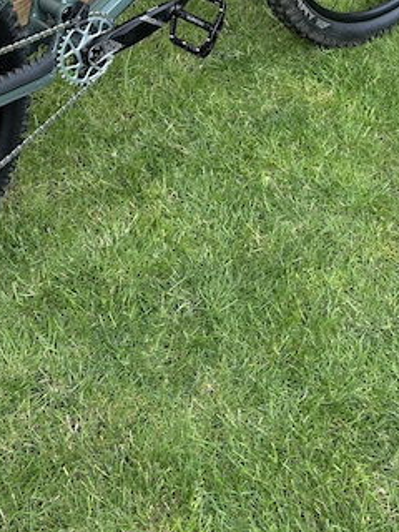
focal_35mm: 65
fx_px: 999
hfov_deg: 22.2
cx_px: 55
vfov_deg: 27.8
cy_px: -15
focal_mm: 5.96
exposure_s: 1/657
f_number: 1.6
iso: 50
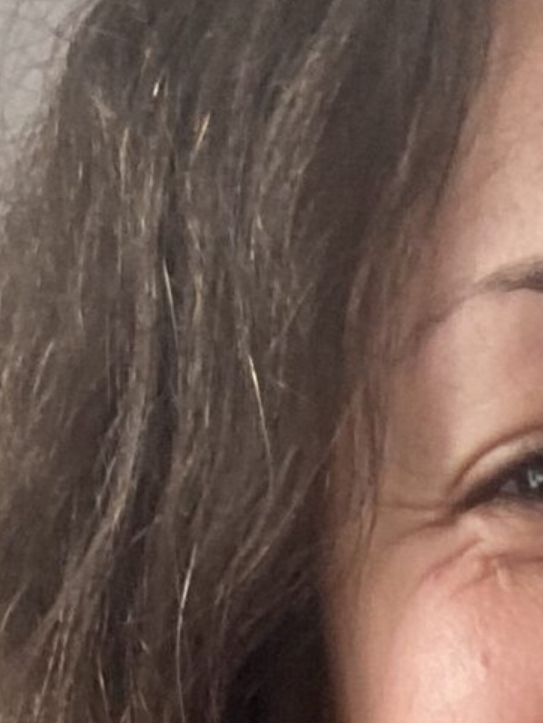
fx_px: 3552
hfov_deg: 8.6
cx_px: 764
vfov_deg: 10.6
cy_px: 1458
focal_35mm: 170
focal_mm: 2.87
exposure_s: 1/60
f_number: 2.2
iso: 160
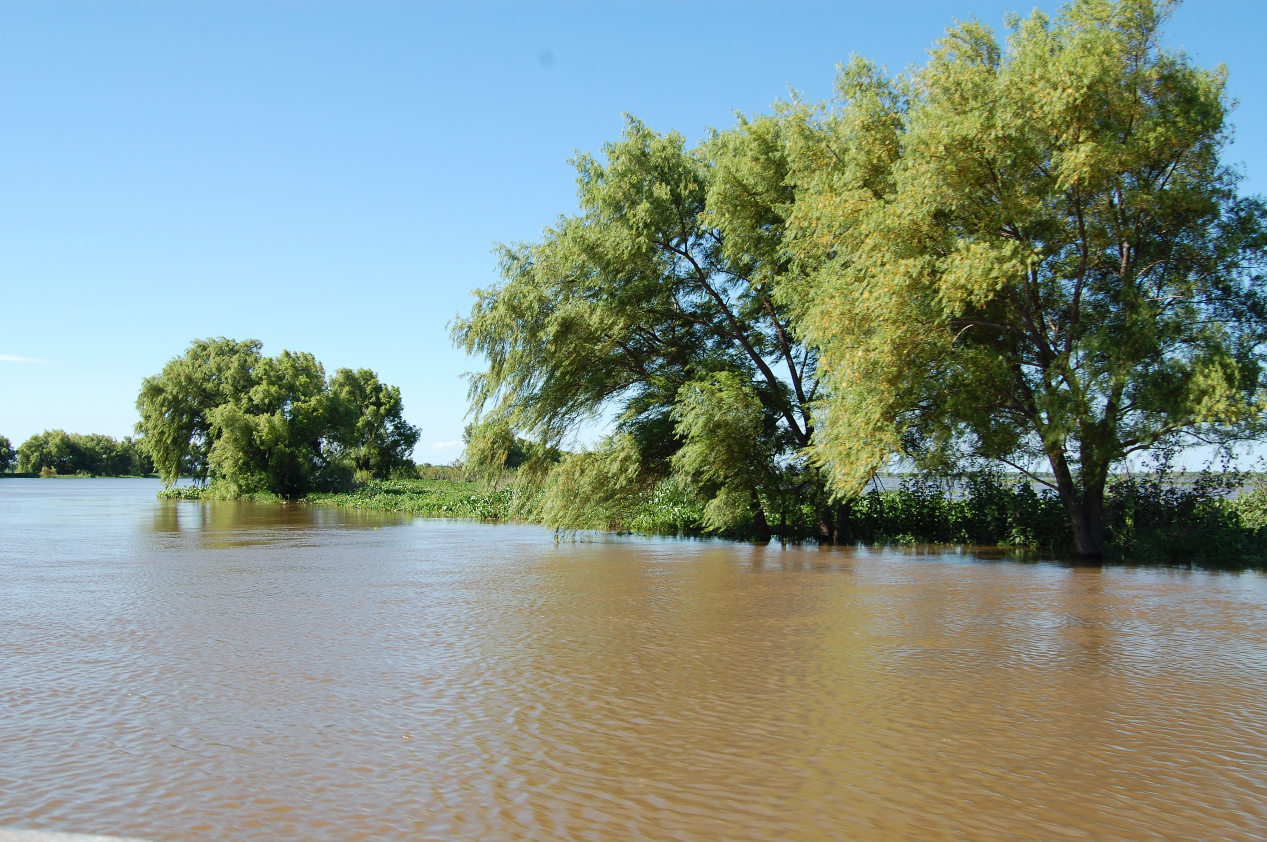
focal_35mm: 36
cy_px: 421
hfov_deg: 53.2
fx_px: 1266
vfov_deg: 36.8
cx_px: 634
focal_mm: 24
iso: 200
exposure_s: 1/250
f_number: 8
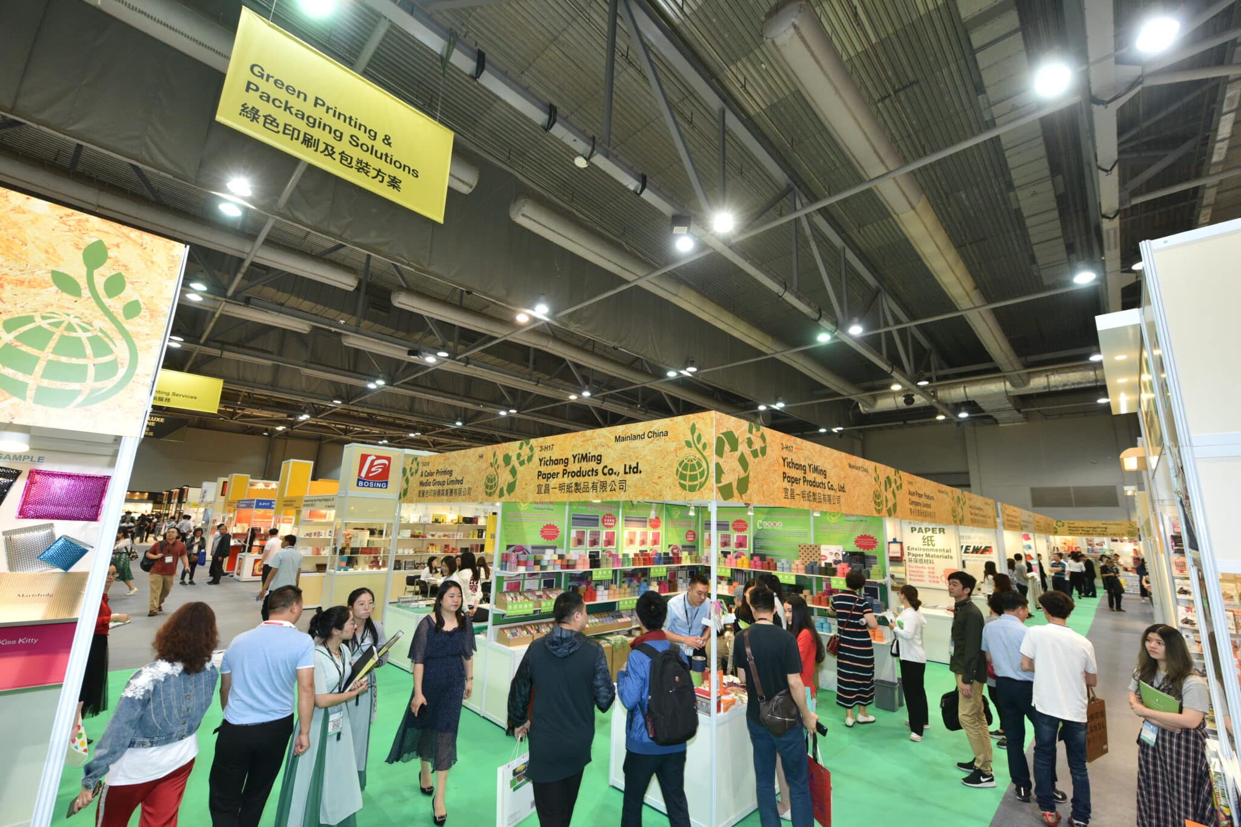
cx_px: 620
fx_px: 517
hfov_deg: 100.4
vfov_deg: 77.3
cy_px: 414
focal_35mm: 15
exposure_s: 1/80
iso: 1000
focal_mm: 15
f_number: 5
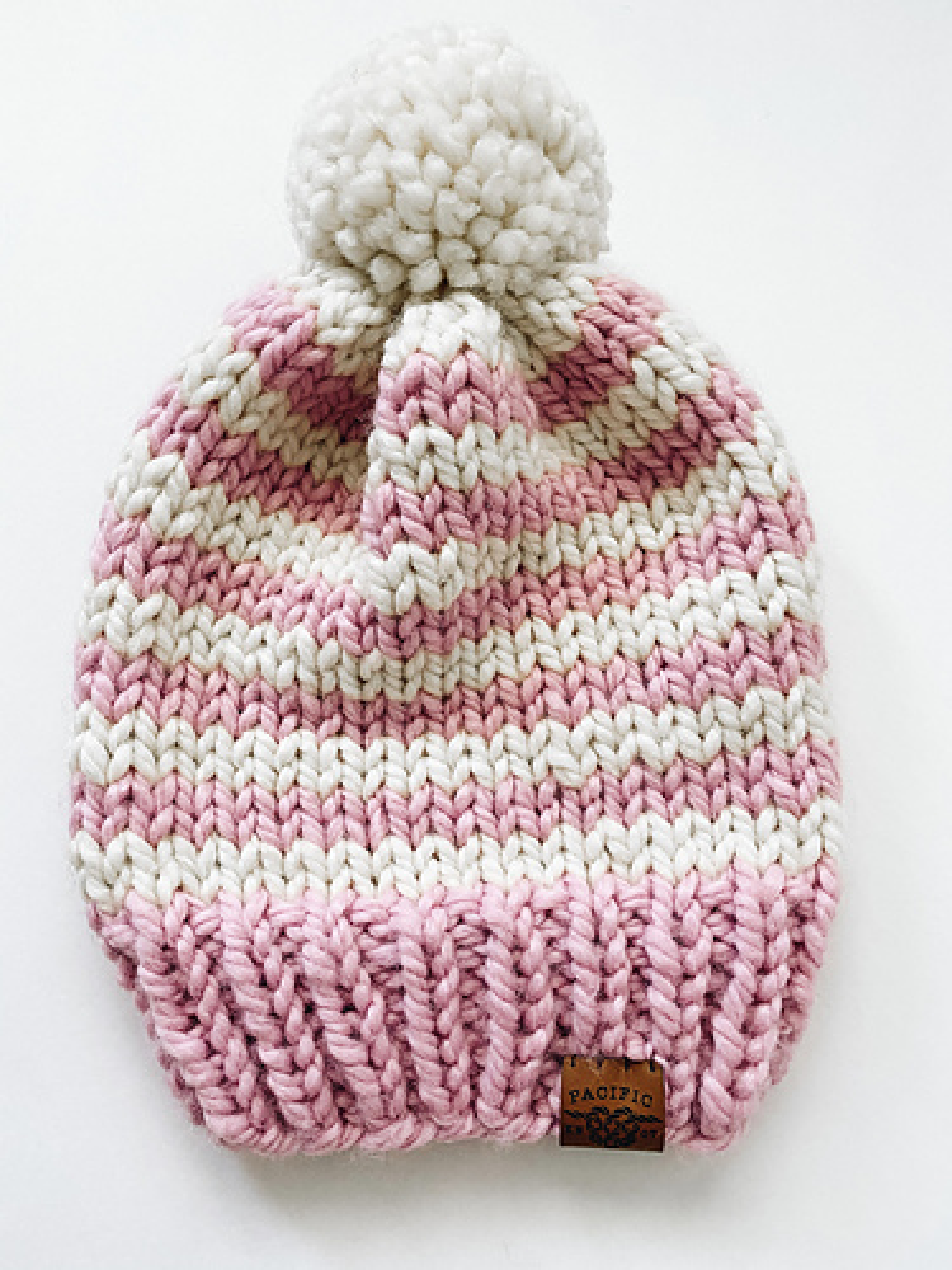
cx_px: 476
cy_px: 635
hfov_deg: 53.1
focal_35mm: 26
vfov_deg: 67.3
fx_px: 953
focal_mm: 4.25
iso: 160
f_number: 1.8
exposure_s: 1/60
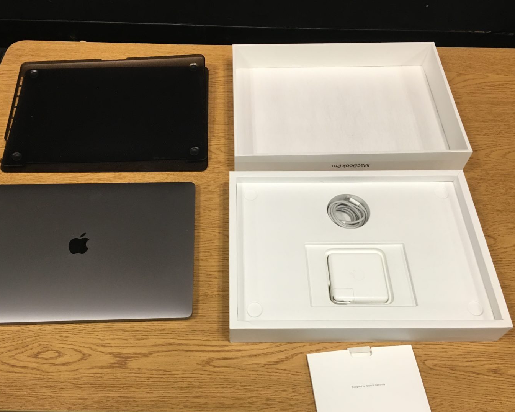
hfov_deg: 54.2
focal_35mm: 33
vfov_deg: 44.5
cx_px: 240
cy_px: 210
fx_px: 503
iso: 100
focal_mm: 4.15
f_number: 2.2
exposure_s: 1/30
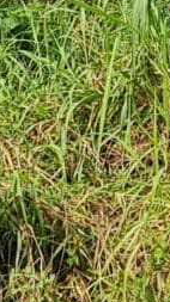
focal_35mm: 287
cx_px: 207
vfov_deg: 7.4
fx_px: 2304
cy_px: -104
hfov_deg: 4.2
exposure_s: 1/1708
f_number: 1.8
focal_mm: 5.4
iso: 50
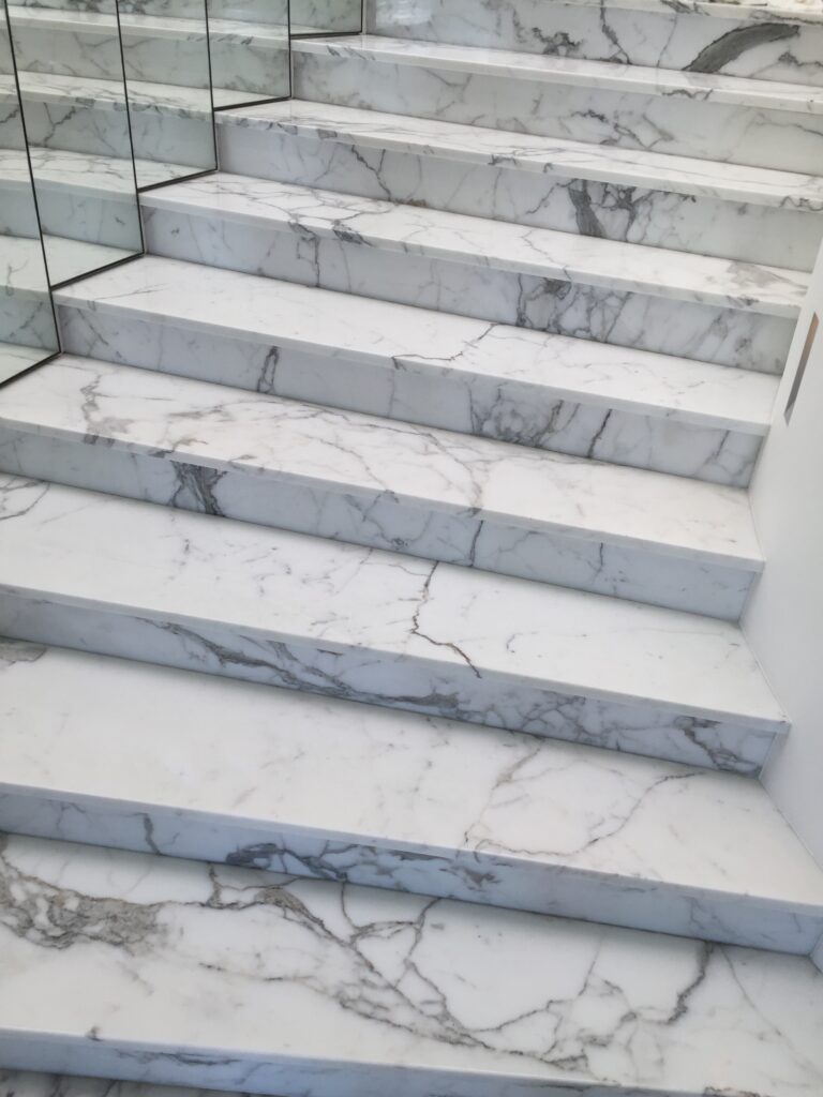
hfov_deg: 48.2
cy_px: 548
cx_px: 412
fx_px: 919
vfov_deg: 61.7
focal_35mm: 29
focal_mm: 4.15
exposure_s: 1/269
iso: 32
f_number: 2.2
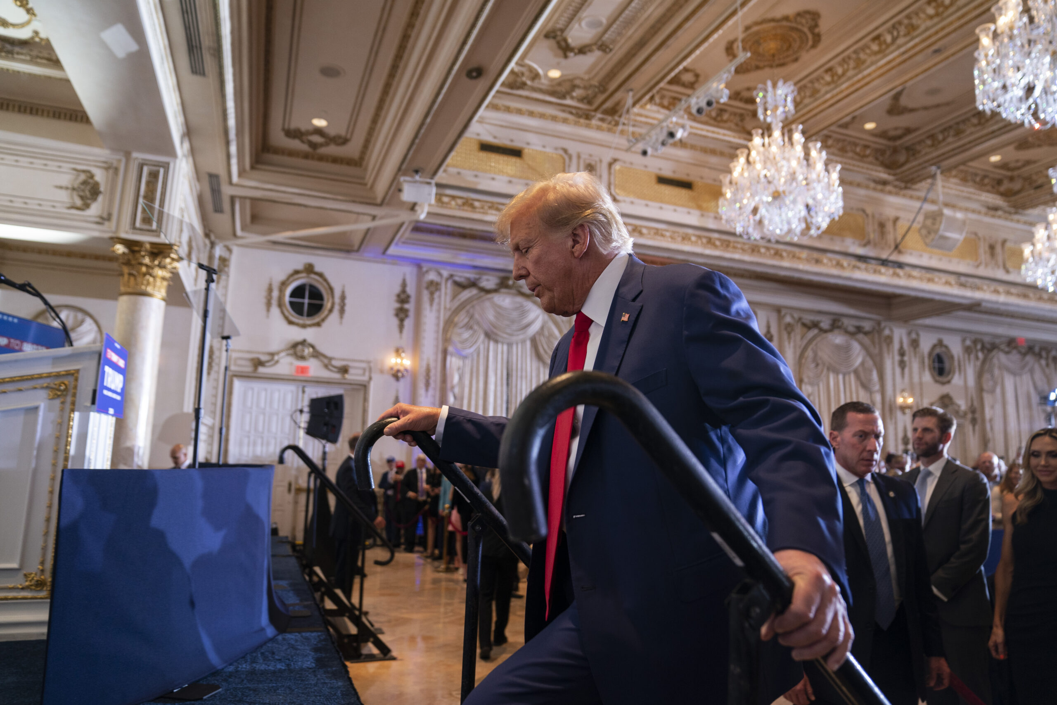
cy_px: 352
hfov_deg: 73.7
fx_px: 705
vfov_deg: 53.1
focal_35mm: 24
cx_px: 528
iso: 1000
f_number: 2.8
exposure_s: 1/250
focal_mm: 24
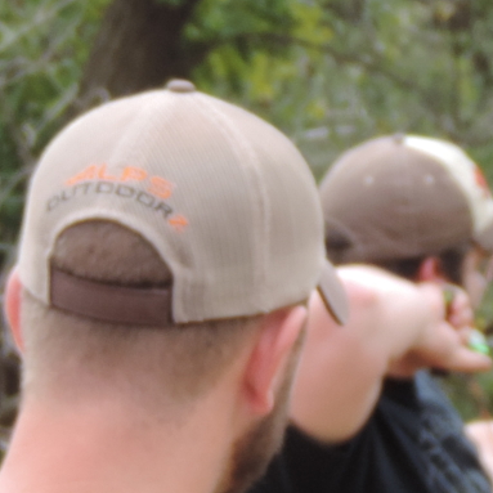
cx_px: 417
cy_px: 246
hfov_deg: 3.1
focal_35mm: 567
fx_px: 9136
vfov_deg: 3.1
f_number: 4.2
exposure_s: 1/160
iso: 80
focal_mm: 21.4
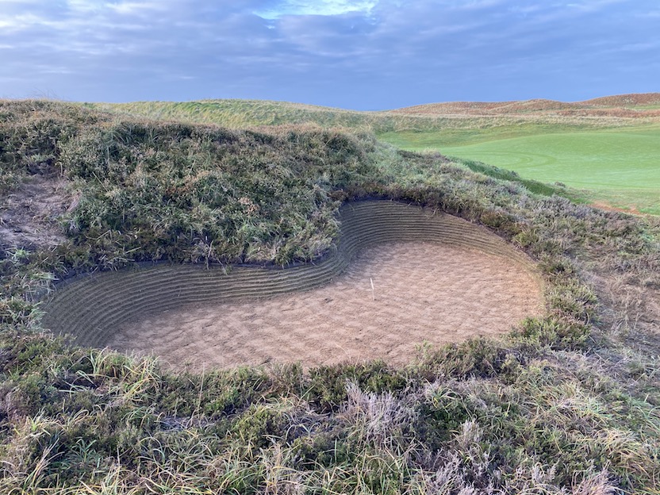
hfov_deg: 67.3
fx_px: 496
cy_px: 248
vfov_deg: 53.1
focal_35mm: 26
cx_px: 330
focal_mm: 4.25
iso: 32
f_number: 1.8
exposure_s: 1/204
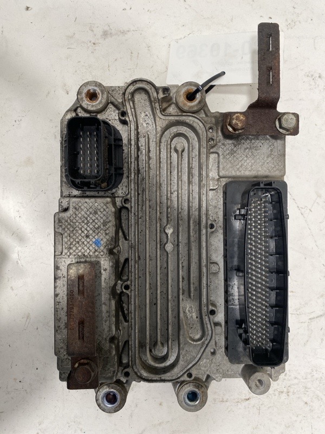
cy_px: 217
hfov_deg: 53.1
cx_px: 162
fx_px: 325
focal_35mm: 26
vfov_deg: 67.3
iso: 80
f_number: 1.8
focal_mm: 4.25
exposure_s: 1/60
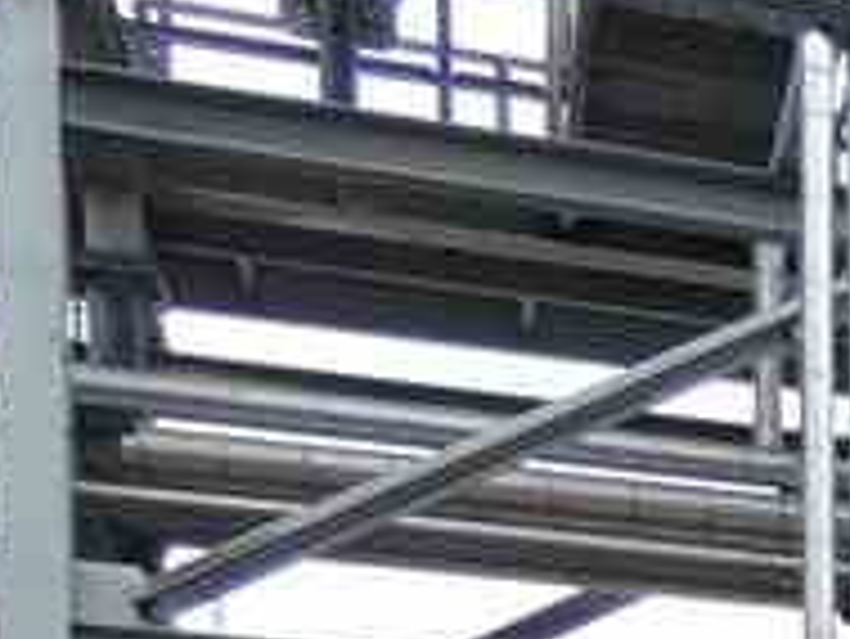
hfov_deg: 12.3
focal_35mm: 127
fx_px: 3120
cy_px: 1557
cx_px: 2046
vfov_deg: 10.1
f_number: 3
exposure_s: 1/400
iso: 100
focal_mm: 4.3
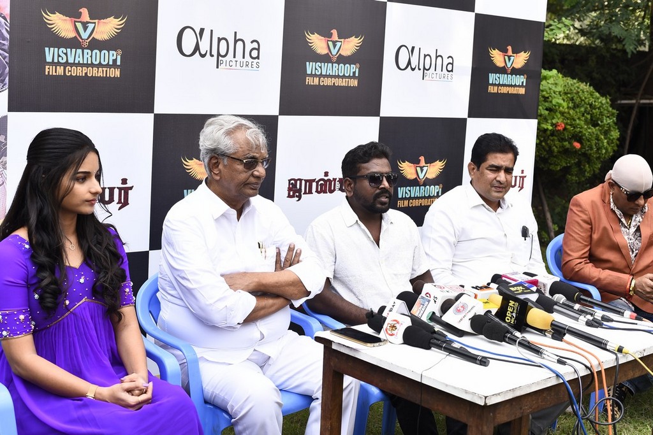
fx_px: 907
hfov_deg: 39.6
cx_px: 326
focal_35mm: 50
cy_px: 218
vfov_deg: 27.0
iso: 320
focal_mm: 50
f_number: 5.6
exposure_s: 1/320
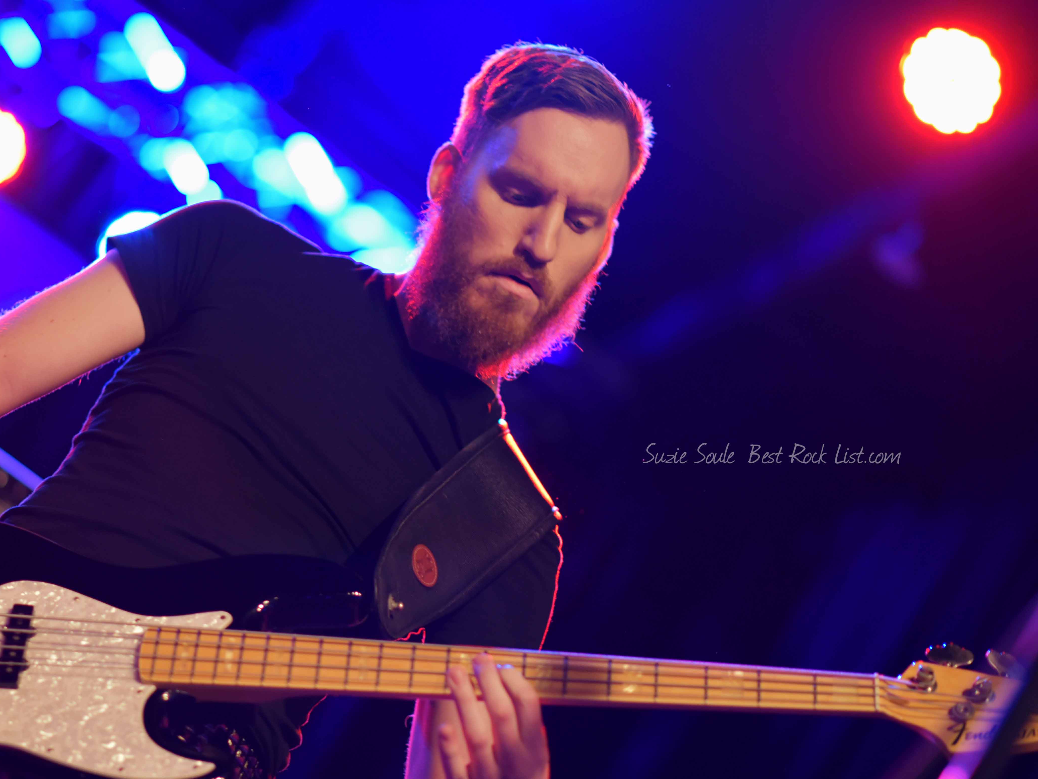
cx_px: 383
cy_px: 376
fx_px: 3568
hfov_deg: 16.5
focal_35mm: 119
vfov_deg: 12.5
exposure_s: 1/60
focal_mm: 85
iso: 1600
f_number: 1.8
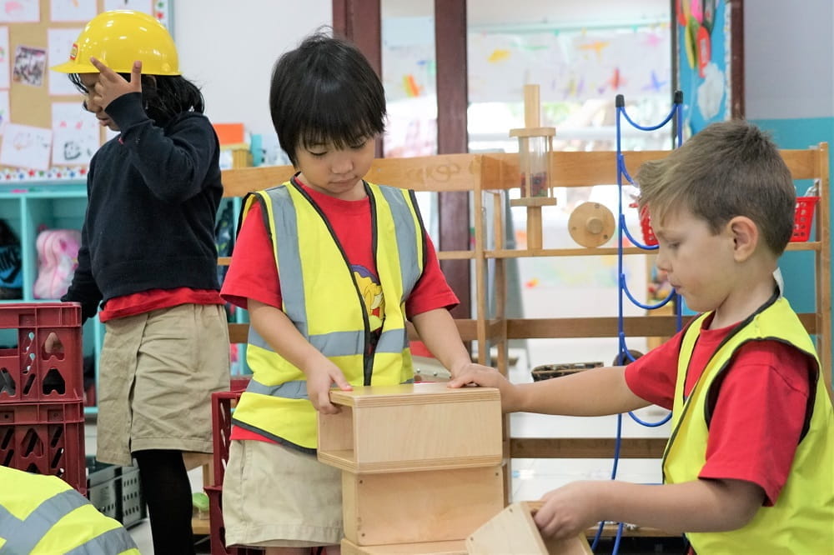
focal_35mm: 49
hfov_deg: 40.4
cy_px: 278
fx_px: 1135
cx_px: 417
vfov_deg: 27.5
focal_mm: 49
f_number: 4.5
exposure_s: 1/160
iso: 3200
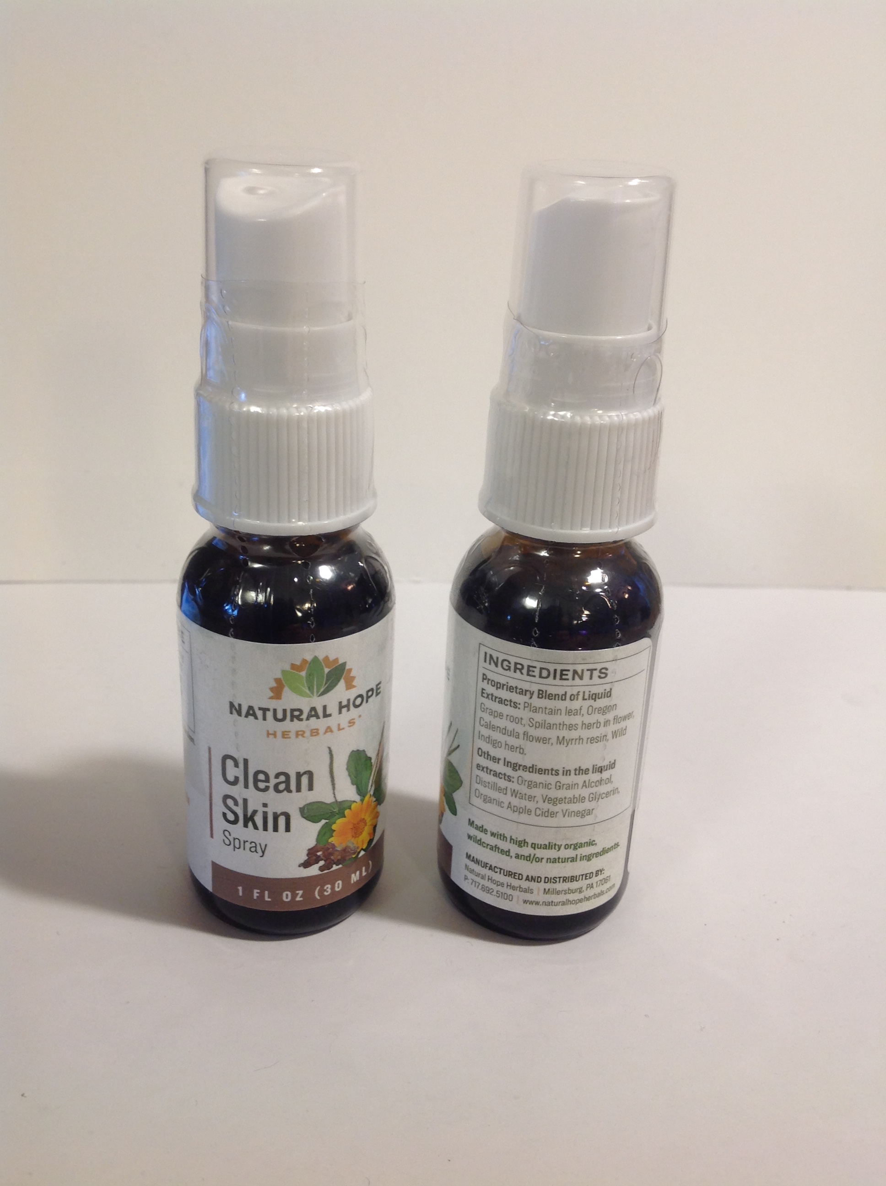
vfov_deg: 52.7
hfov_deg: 40.6
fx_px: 1198
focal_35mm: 35
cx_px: 443
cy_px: 593
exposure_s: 1/15
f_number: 2.4
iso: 50
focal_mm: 4.28
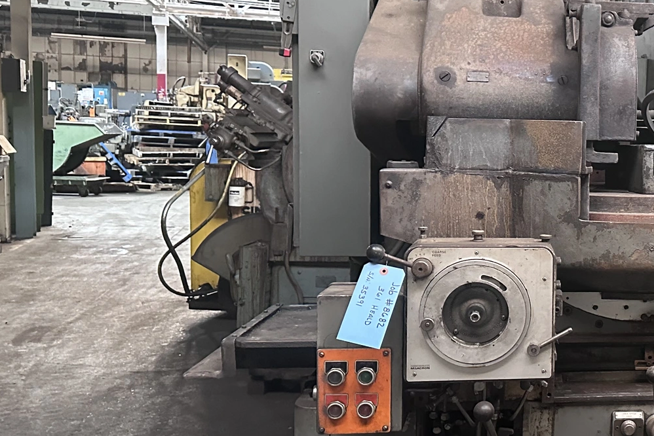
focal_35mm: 50
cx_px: 644
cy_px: 211
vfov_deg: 27.0
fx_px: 909
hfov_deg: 36.0
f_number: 1.78
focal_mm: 6.86
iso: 1000
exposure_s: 1/42
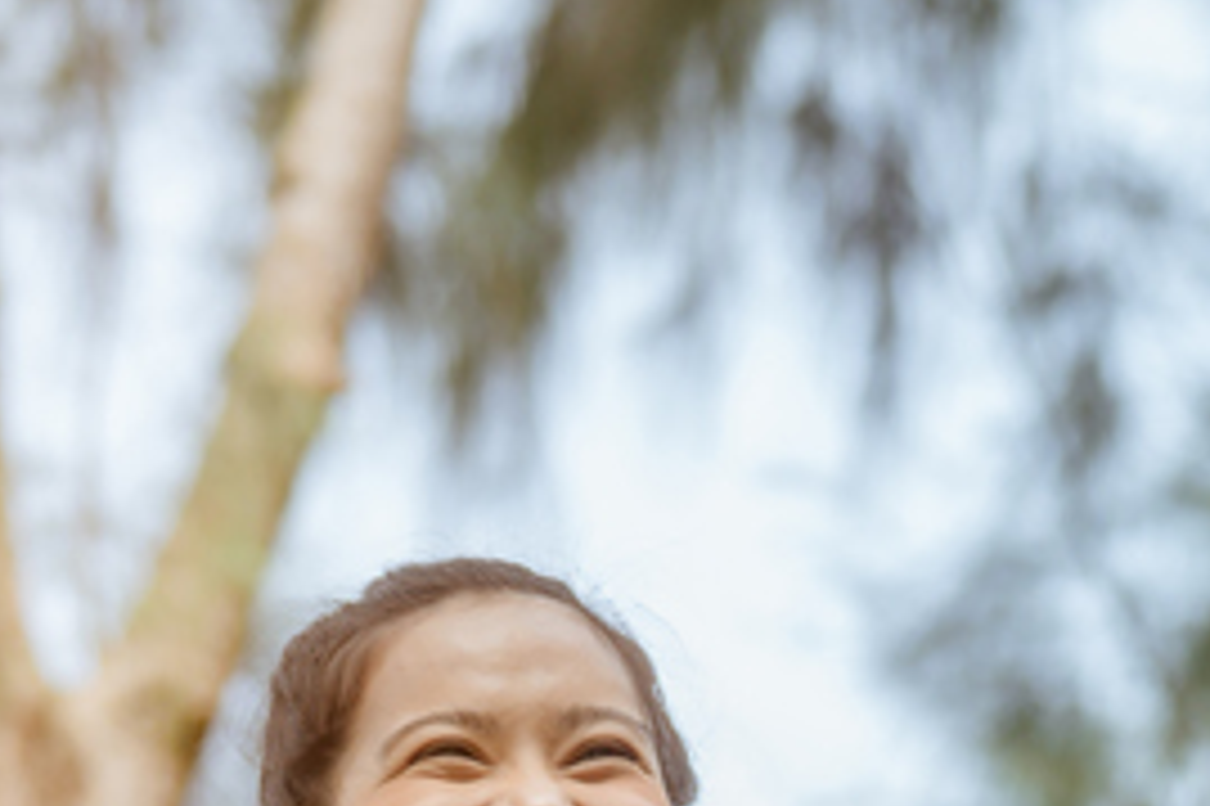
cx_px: 875
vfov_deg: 5.8
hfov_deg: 8.8
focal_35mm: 233
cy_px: 1466
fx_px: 7826
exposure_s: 1/800
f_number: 2.2
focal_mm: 50
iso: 100
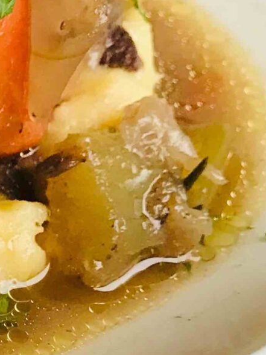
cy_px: 260
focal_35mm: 122
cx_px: -235
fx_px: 1250
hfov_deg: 11.2
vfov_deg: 16.1
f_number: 1.8
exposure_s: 1/30
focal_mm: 3.99
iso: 20
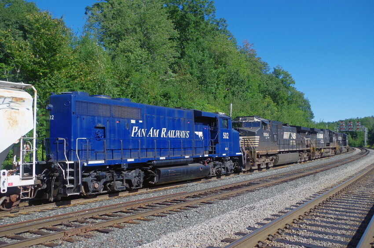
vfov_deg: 38.7
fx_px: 352
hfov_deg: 55.9
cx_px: 187
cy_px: 124
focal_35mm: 34
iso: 400
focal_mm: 23.13
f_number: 5.6
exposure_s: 1/1000
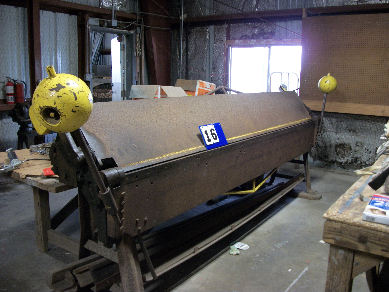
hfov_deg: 56.8
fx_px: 360
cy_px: 146
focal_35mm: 32
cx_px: 194
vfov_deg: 44.2
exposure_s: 1/30
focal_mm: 5.7
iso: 160
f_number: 2.9
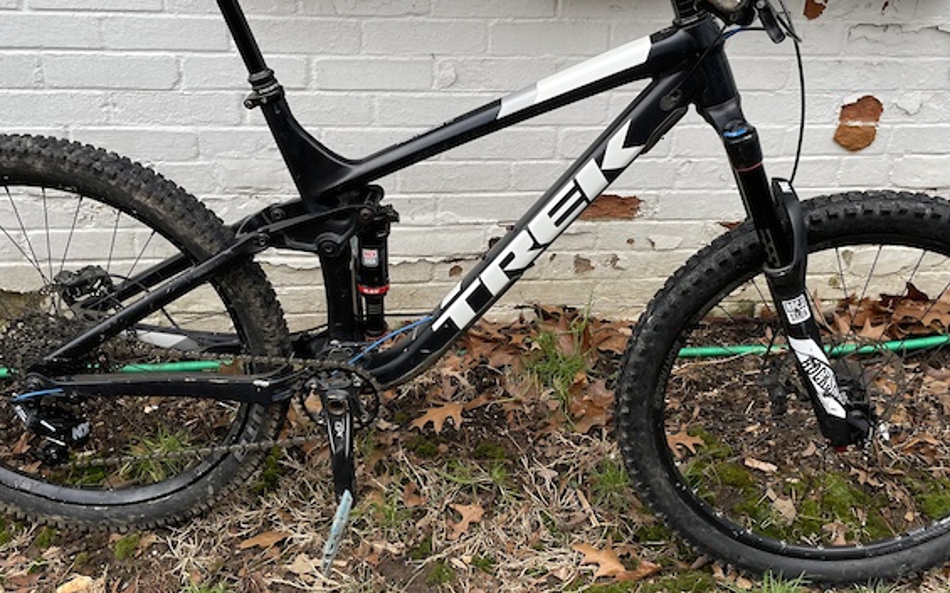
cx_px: 533
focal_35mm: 39
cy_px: 264
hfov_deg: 50.3
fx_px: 1010
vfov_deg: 32.7
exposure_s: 1/121
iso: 40
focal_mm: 4.2
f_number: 1.6
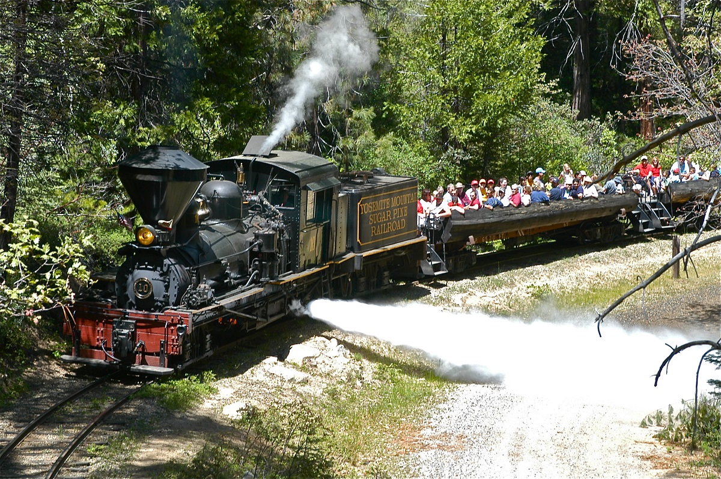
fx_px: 2100
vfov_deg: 13.0
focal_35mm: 105
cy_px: 240
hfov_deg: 19.5
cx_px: 360
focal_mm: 70
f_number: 7.1
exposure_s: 1/180
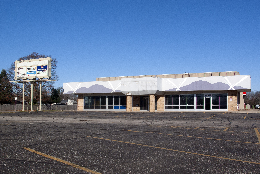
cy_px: 87
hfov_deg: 59.4
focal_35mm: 32
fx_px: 228
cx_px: 130
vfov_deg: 41.8
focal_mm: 21
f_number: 10
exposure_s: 1/1000
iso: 400
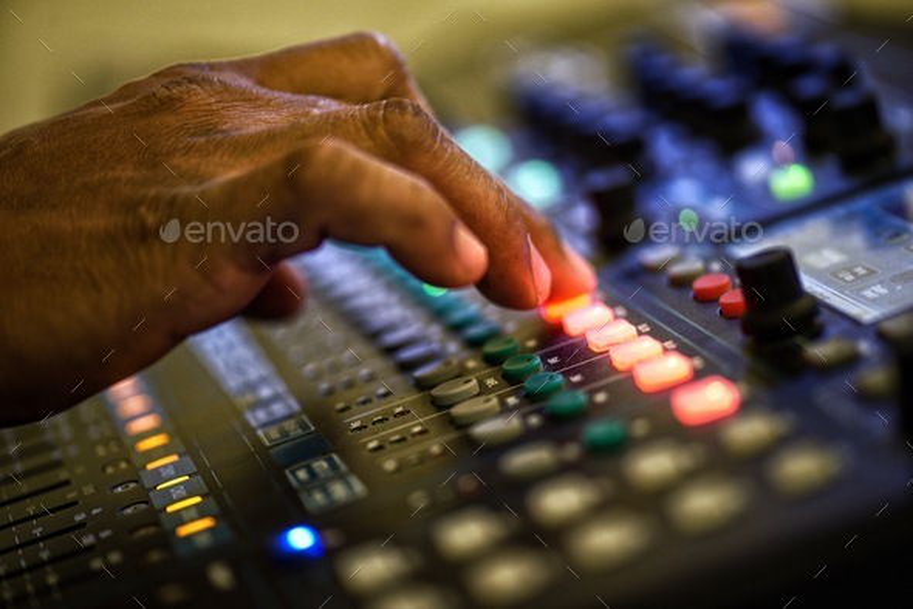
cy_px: 304
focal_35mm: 105
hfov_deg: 19.4
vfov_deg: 13.1
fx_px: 2664
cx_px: 456
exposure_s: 1/60
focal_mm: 105
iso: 2200
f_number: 3
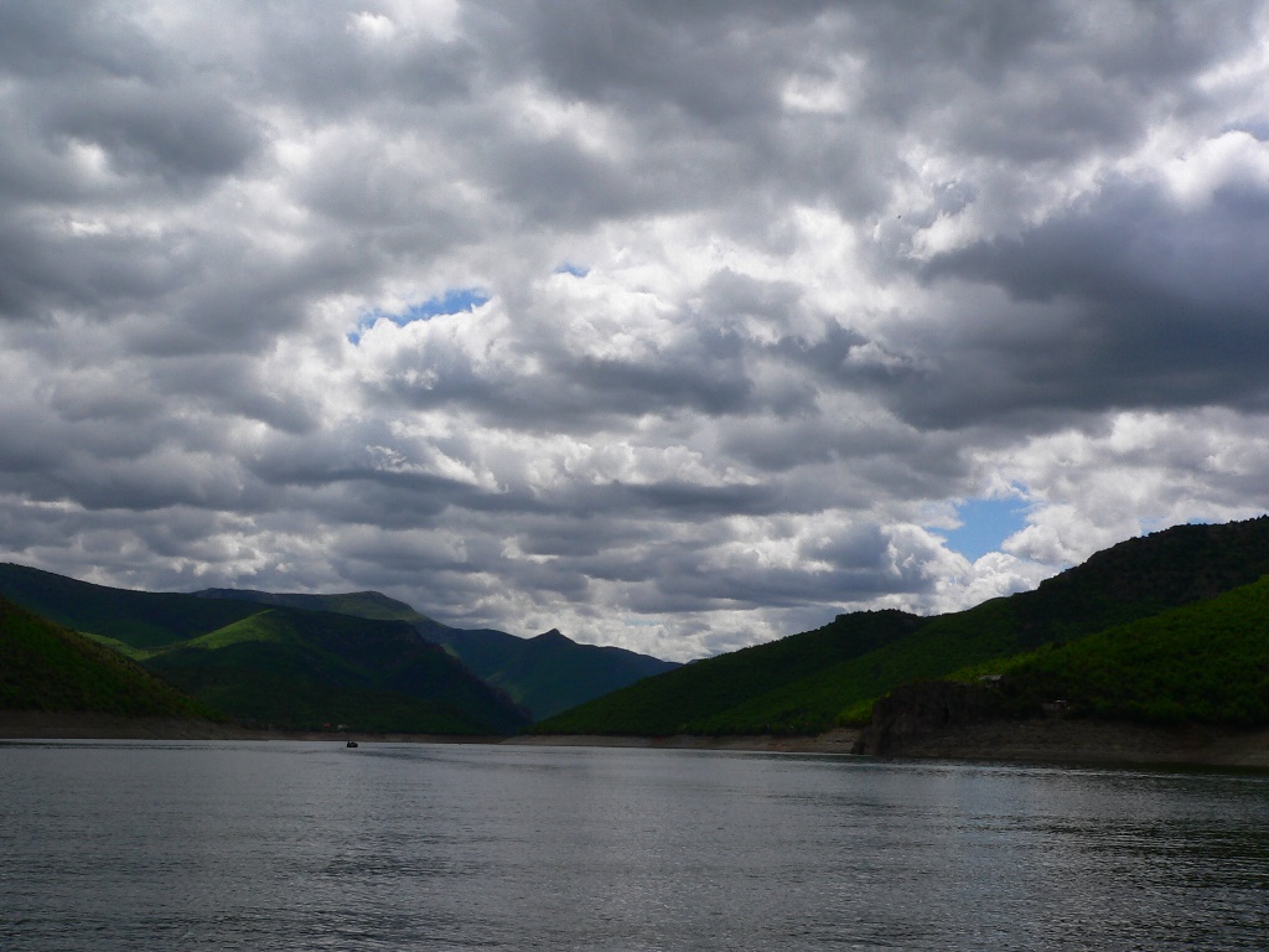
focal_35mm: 50
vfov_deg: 29.1
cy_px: 476
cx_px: 634
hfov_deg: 38.2
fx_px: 1833
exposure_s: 1/500
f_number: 8
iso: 80
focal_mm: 8.3
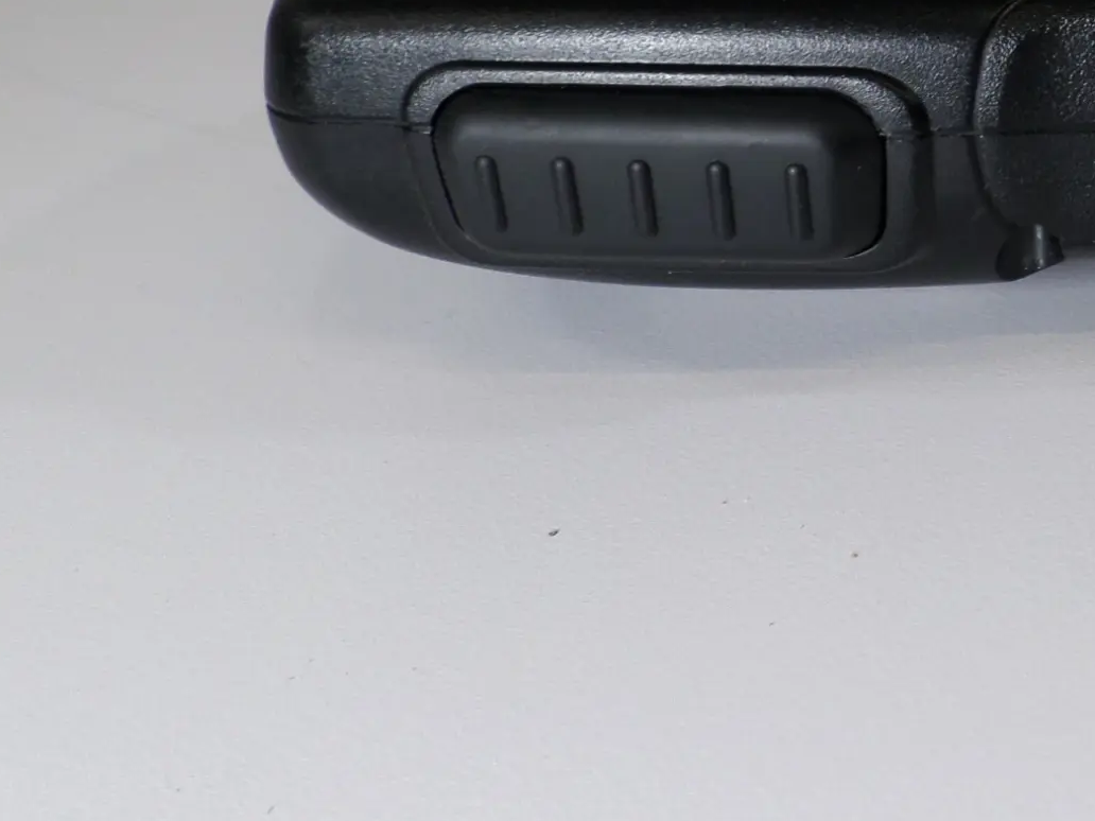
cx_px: 1181
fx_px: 1961
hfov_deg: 28.5
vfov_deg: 22.8
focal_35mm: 62
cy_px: 15
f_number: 2.5
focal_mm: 4.5
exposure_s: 1/90
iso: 80
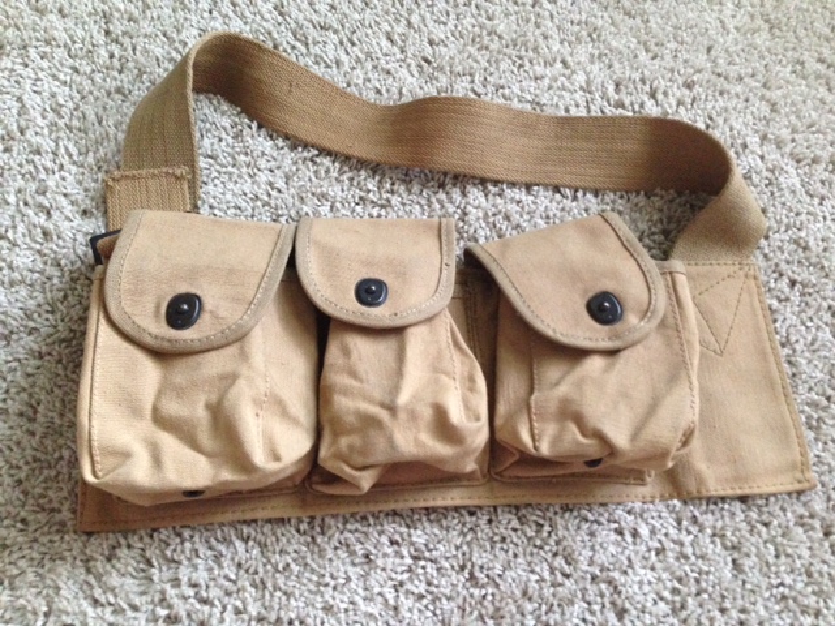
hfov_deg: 55.4
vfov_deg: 42.9
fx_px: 796
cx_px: 418
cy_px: 313
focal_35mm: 33
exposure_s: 1/15
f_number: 2.4
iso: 500
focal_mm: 4.12
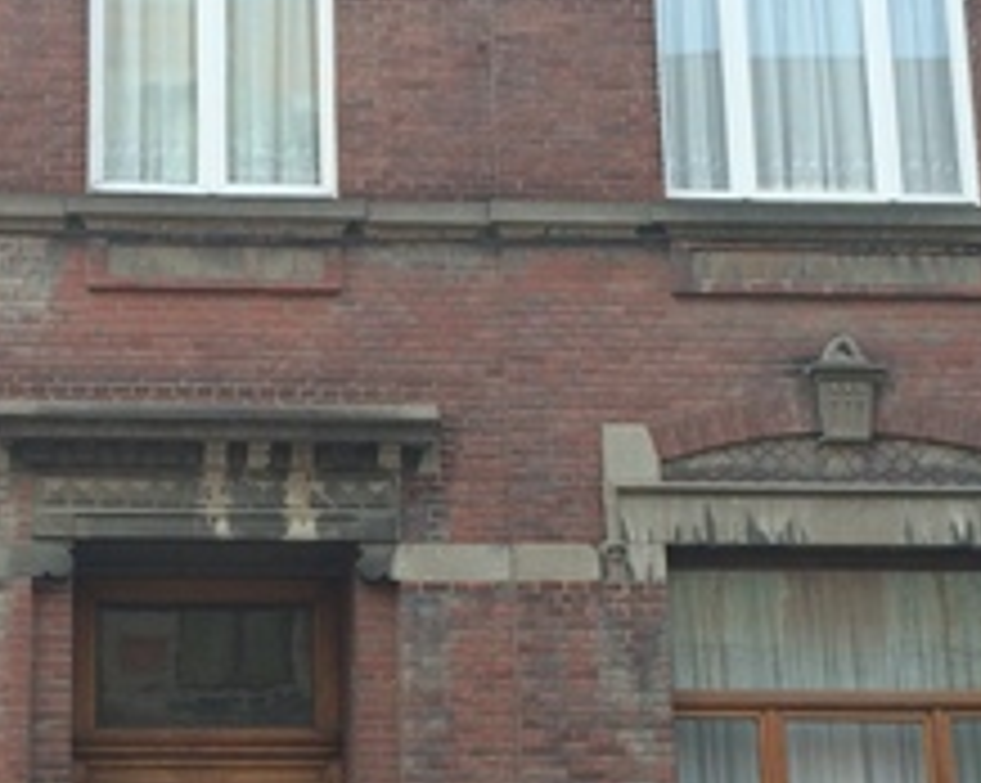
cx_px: 243
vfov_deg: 19.6
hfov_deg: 24.2
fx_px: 2263
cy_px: 464
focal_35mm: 78
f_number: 2.2
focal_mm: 4.15
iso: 32
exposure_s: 1/253
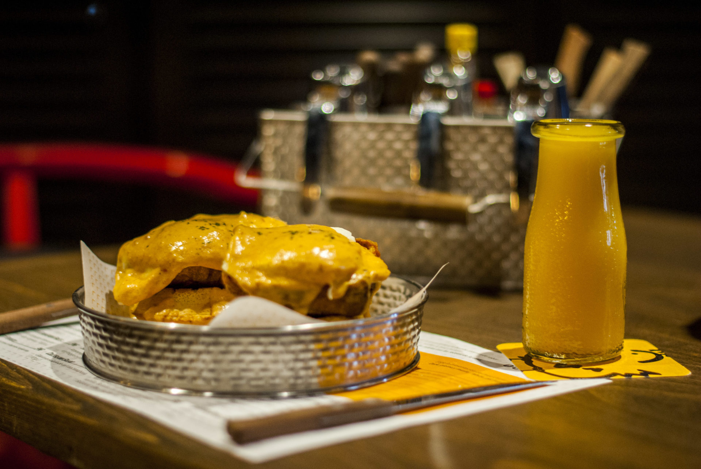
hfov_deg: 27.0
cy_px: 234
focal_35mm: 75
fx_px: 1462
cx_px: 350
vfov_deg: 18.2
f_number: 1.4
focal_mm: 50
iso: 400
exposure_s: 1/80
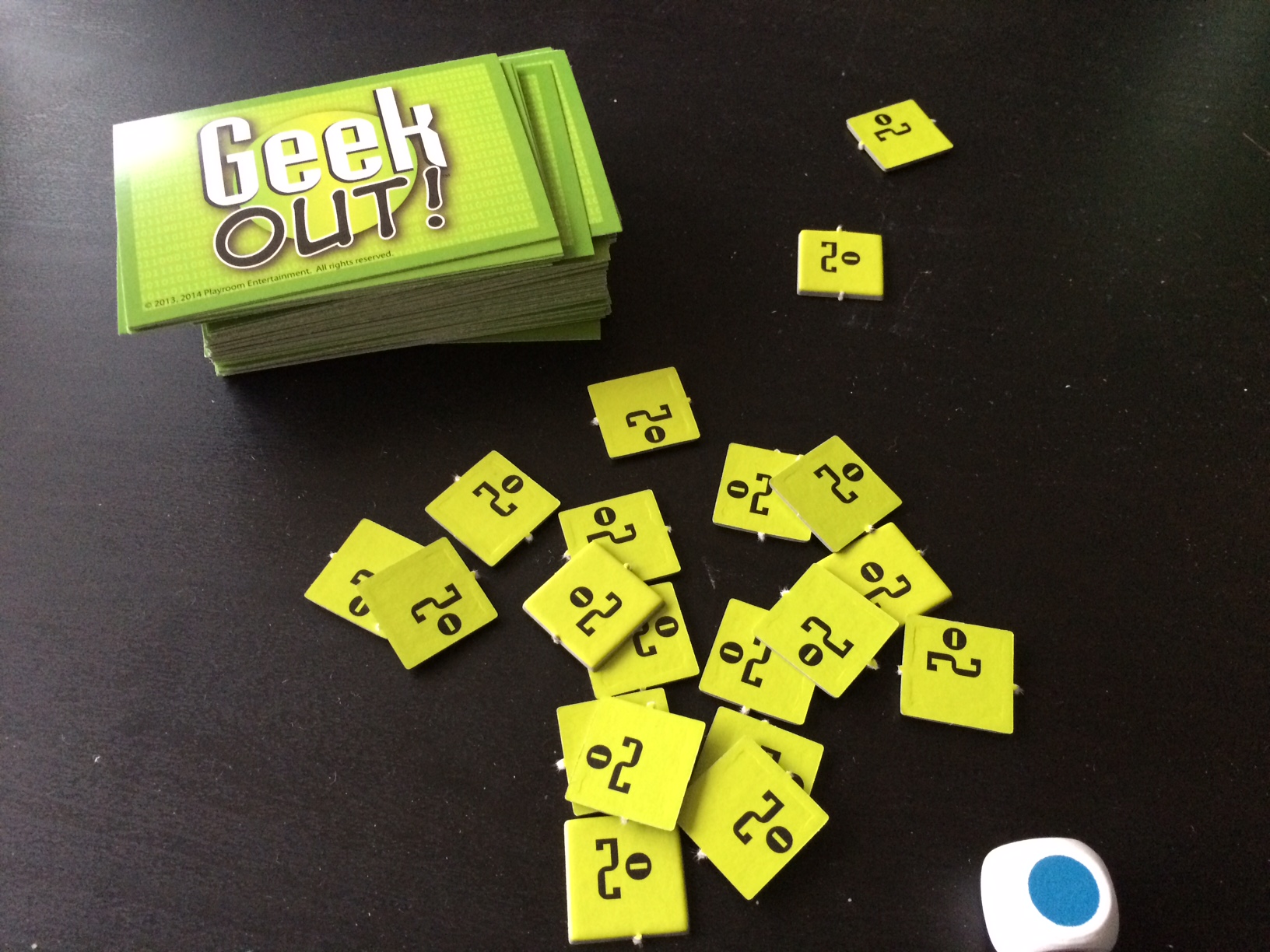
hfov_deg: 61.7
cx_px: 635
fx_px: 1064
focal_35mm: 29
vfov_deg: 48.2
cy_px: 476
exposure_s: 1/20
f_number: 2.2
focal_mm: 4.15
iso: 320
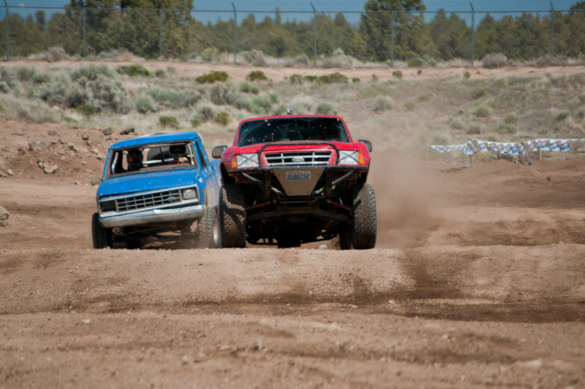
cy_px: 194
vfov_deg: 4.6
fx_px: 4869
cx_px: 292
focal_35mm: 300
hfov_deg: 6.9
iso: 400
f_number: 5.6
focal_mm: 200
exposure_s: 1/1000
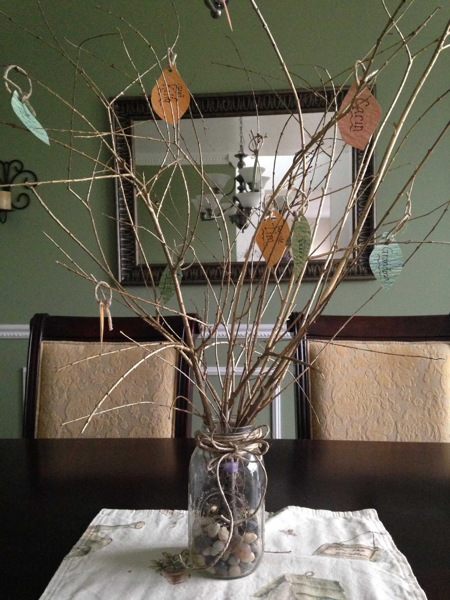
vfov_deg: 55.4
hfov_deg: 42.9
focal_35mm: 33
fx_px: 572
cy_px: 300
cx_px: 225
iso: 400
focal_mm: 4.12
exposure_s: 1/20
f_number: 2.4
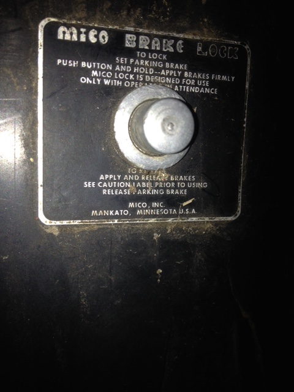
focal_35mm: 35
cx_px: 147
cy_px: 196
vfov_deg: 52.6
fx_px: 396
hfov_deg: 40.7
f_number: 2.4
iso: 50
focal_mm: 4.28
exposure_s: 1/90
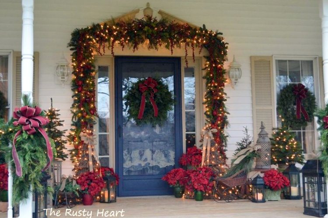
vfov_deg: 28.0
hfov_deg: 41.1
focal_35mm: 48
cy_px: 109
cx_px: 164
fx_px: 437
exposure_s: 1/60
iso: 1800
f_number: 4.8
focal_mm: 32
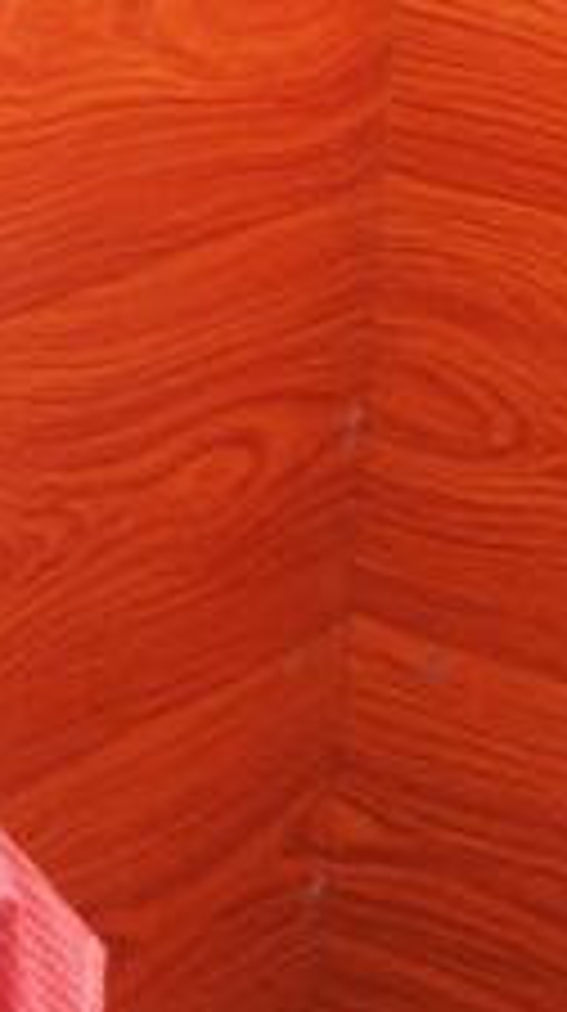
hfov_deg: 8.5
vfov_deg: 15.6
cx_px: -580
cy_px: -137
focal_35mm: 134
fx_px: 3594
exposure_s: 1/160
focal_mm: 24
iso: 1600
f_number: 8
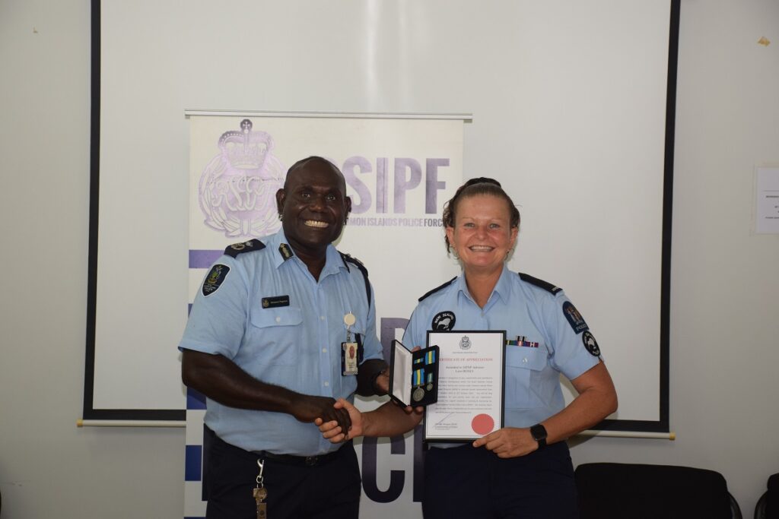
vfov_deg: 16.3
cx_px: 390
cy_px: 260
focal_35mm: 84
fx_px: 1818
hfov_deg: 24.2
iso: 800
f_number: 4.8
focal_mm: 56
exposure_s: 1/60
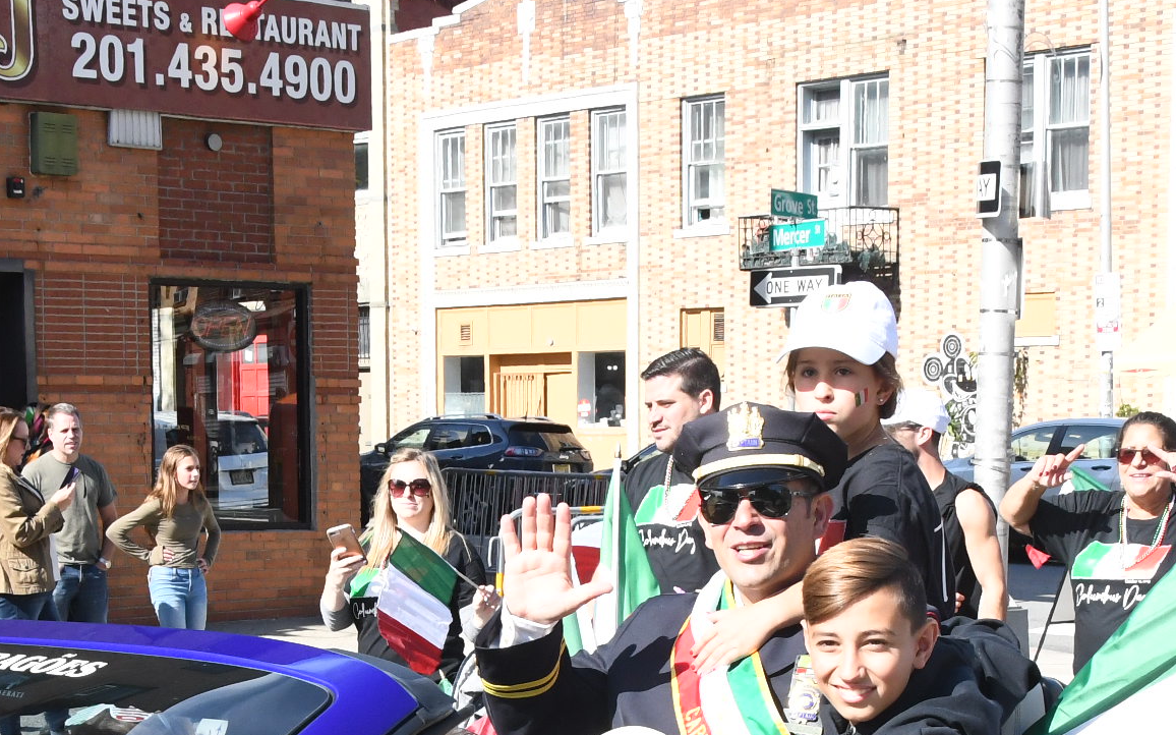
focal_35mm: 81
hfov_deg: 25.5
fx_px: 2596
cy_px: 815
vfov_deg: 15.7
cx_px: 576
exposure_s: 1/640
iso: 1250
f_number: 13
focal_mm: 22
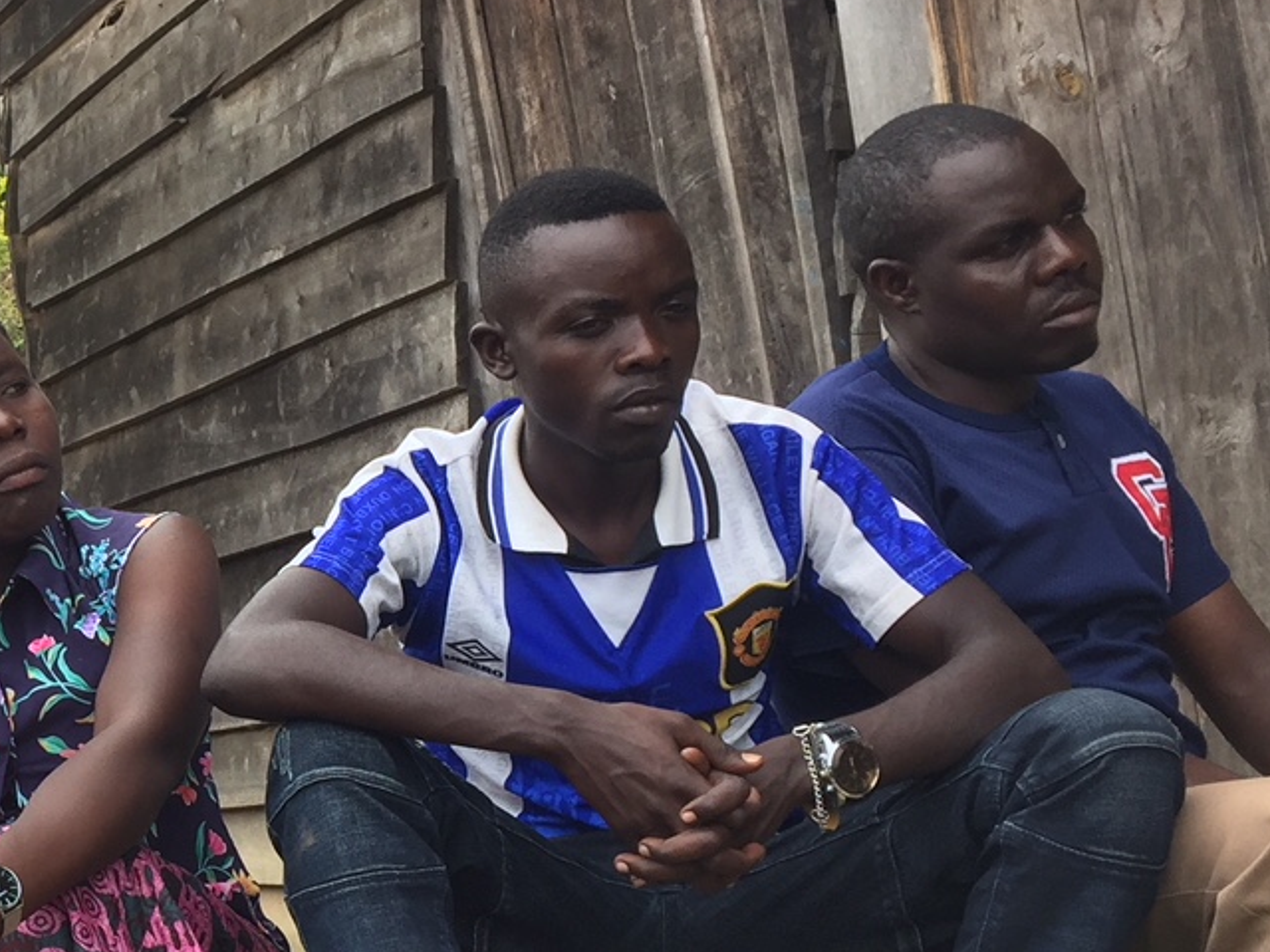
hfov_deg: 24.4
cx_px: -167
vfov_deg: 19.8
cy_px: 643
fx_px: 2715
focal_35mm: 74
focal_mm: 4.15
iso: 32
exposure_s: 1/608
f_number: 2.2
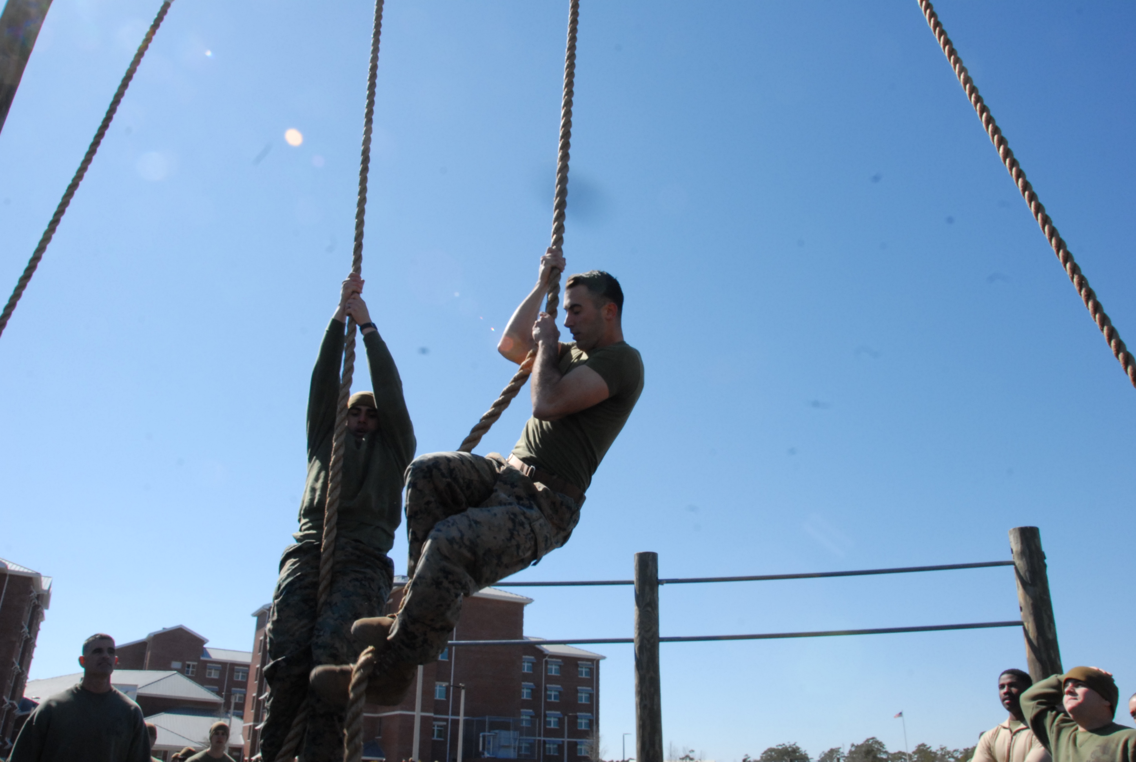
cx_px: 568
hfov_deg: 67.3
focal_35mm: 27
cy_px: 381
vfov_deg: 48.1
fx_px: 854
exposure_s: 1/180
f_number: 22
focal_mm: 18
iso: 400
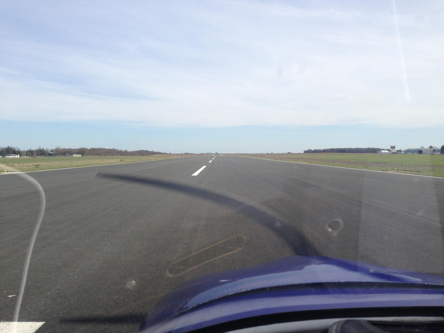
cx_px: 222
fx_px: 423
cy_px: 166
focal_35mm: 33
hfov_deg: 55.4
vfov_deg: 42.9
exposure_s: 1/1043
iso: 50
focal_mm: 4.12
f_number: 2.4
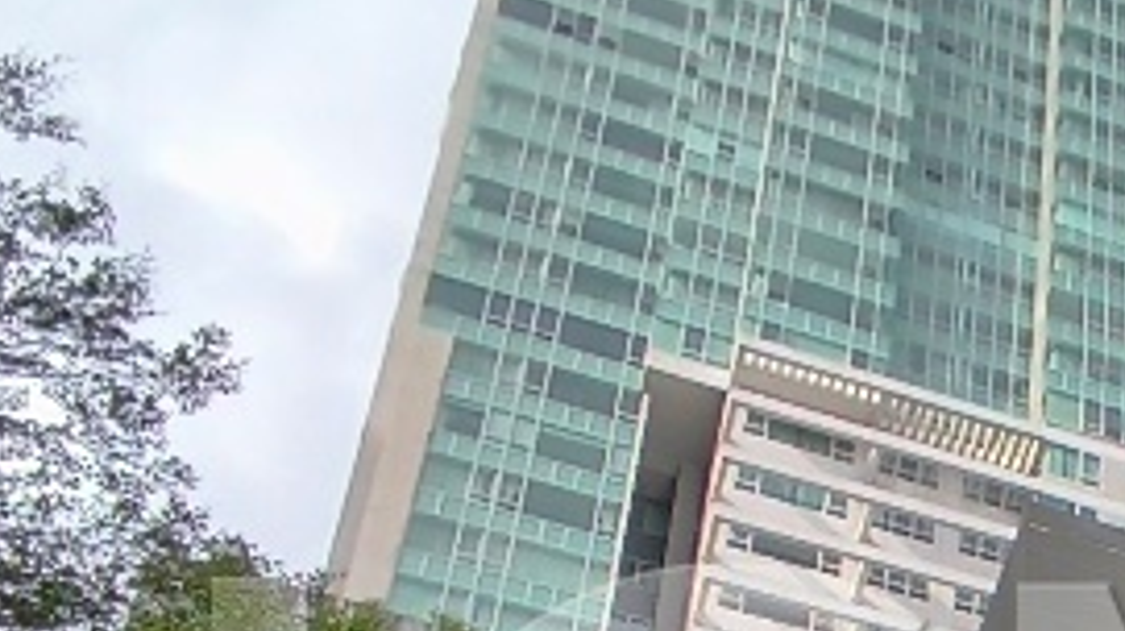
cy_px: 928
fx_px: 2236
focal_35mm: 75
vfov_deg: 15.0
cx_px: 1507
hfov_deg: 24.3
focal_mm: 1.65
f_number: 2.2
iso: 50
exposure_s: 1/223
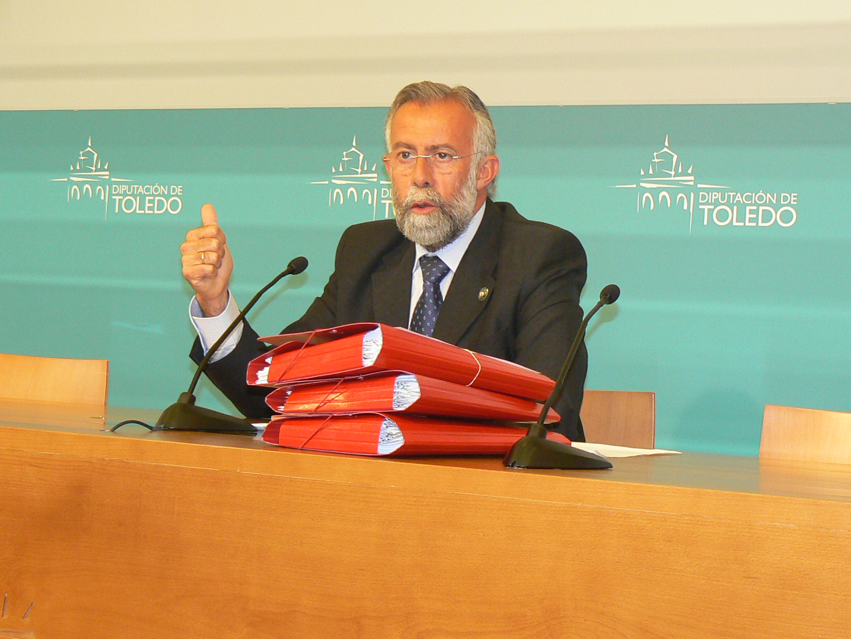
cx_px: 426
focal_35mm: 93
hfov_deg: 21.1
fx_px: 2286
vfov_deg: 15.9
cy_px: 320
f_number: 3.2
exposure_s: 1/30
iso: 160
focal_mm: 11.4
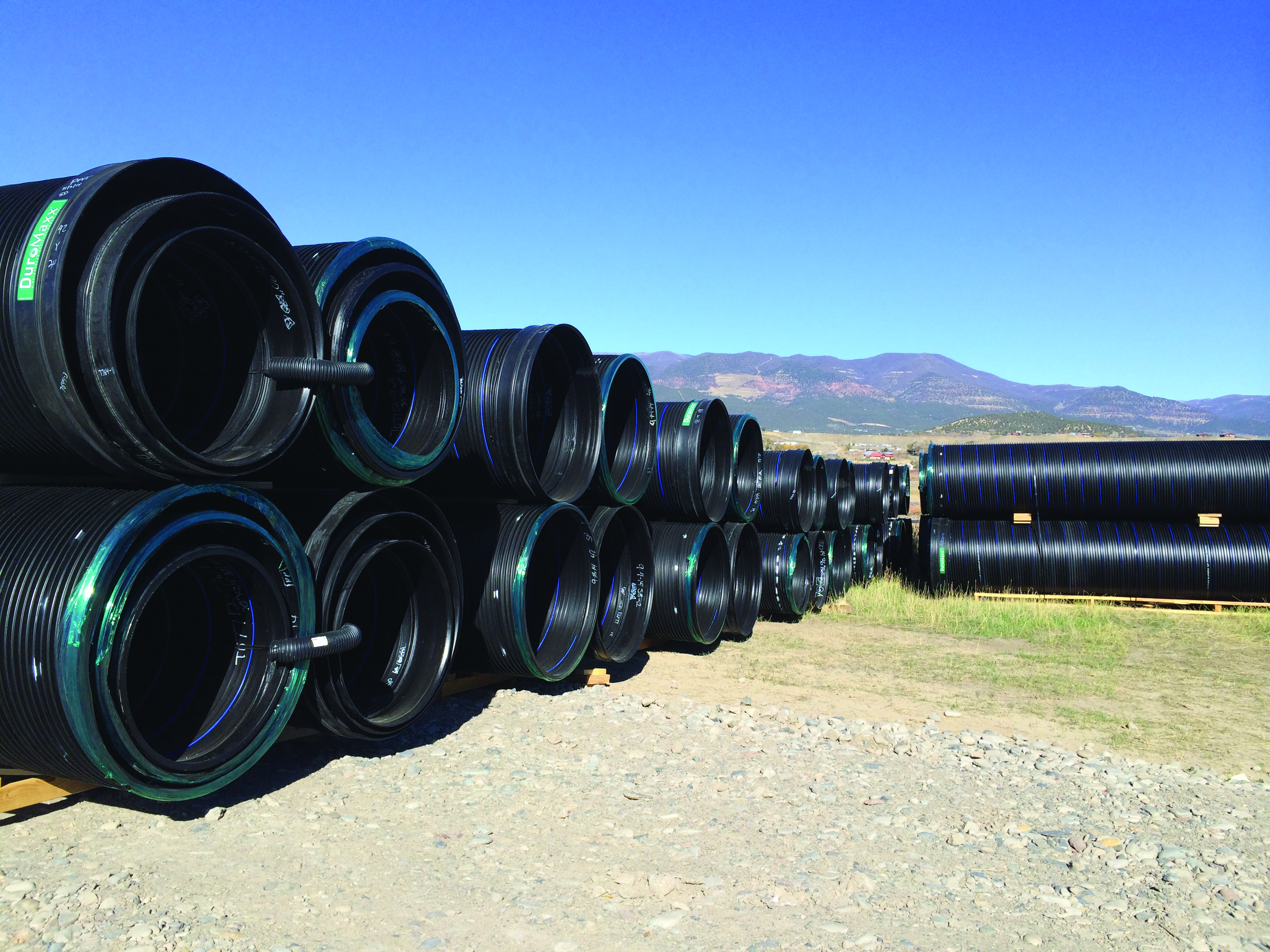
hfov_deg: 60.0
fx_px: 1101
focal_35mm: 30
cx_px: 635
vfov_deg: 46.8
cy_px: 476
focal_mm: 4.12
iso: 32
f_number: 2.2
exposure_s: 1/1866
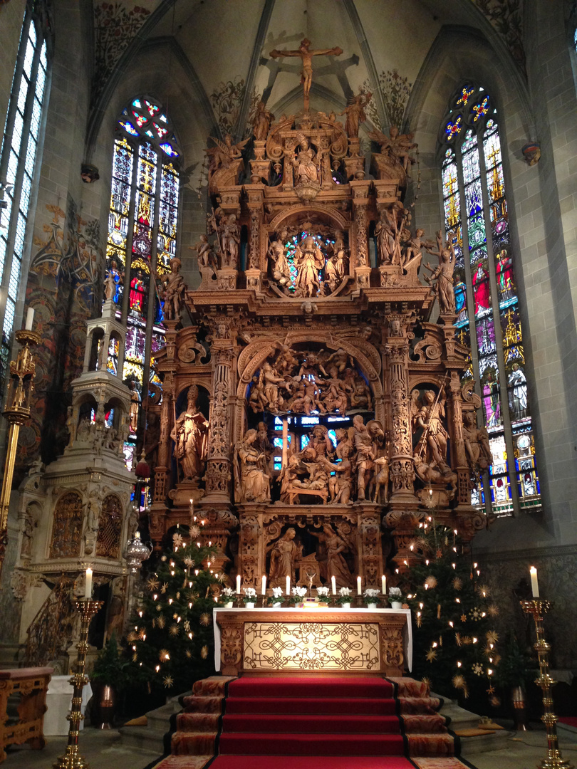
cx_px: 288
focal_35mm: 33
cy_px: 384
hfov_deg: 42.9
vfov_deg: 55.4
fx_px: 733
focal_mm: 4.12
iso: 250
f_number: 2.4
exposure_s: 1/20
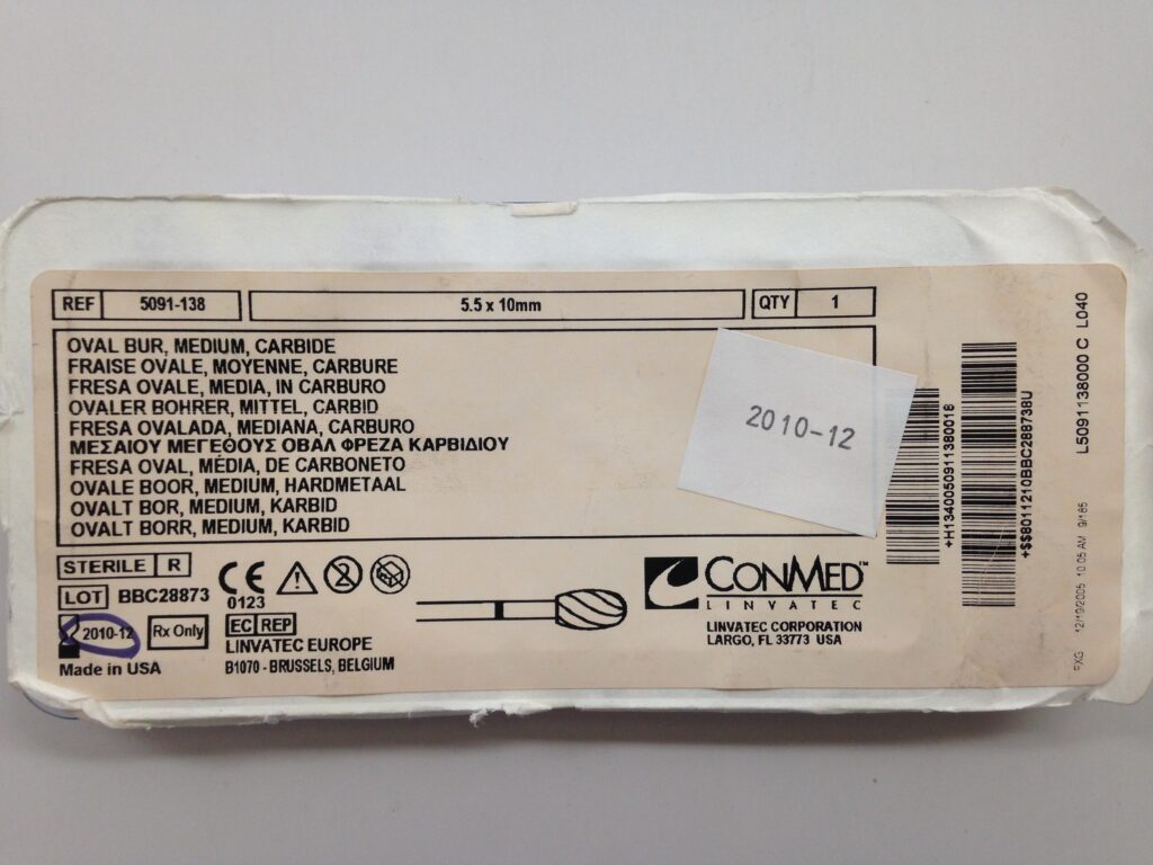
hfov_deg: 55.4
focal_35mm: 33
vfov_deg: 42.9
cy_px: 432
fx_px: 1099
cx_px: 576
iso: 64
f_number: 2.4
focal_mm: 4.12
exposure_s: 1/60
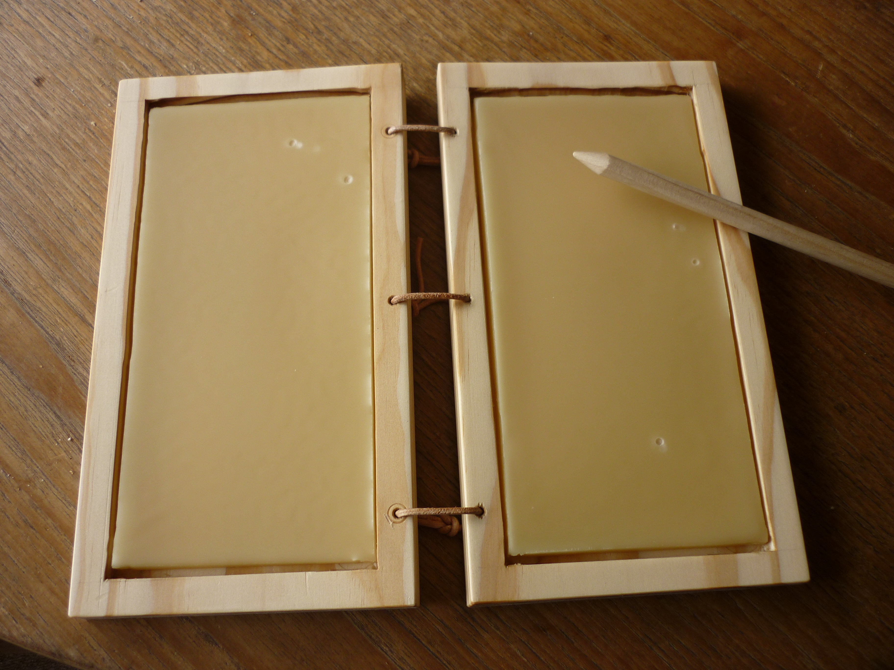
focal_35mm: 33
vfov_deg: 42.9
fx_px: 852
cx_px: 447
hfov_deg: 55.4
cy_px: 335
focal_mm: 5.5
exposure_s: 1/125
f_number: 2.8
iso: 80
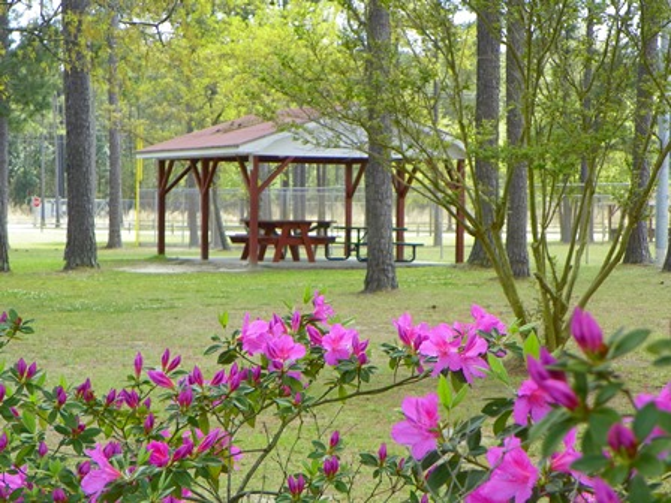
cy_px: 252
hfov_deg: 19.6
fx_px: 1938
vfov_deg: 14.8
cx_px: 336
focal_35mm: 100
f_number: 4
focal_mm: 17.8
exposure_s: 1/100
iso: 64
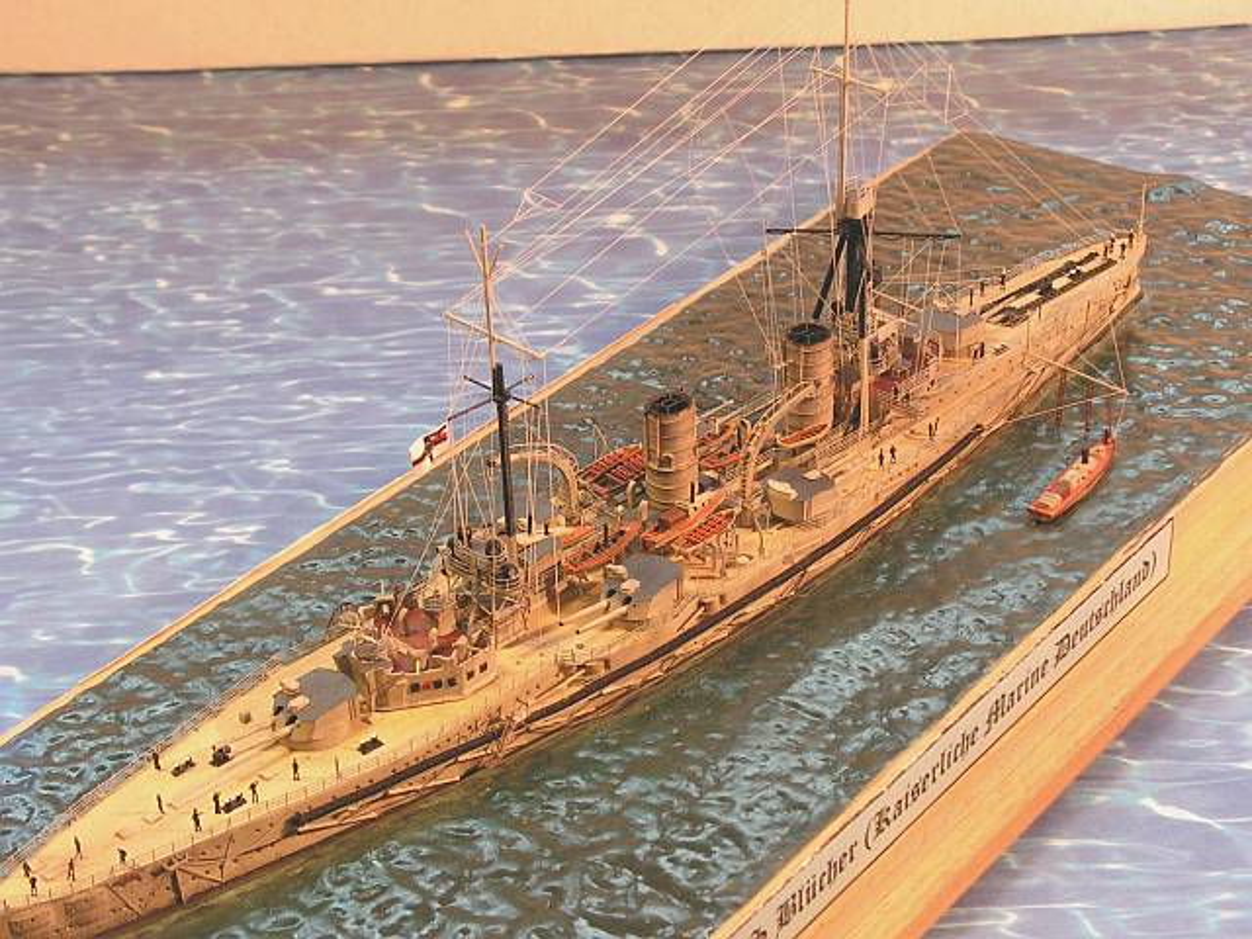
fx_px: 2387
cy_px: 470
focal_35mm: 66
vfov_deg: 22.3
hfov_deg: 29.4
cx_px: 626
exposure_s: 1/30
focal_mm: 11
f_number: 4.8
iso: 200
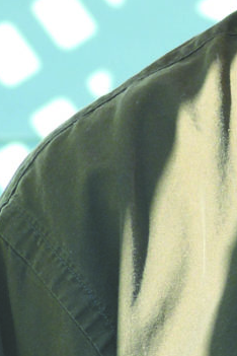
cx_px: 449
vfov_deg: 3.8
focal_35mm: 539
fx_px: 5322
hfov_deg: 2.5
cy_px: -65
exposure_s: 1/500
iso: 360
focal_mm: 82
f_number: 5.6
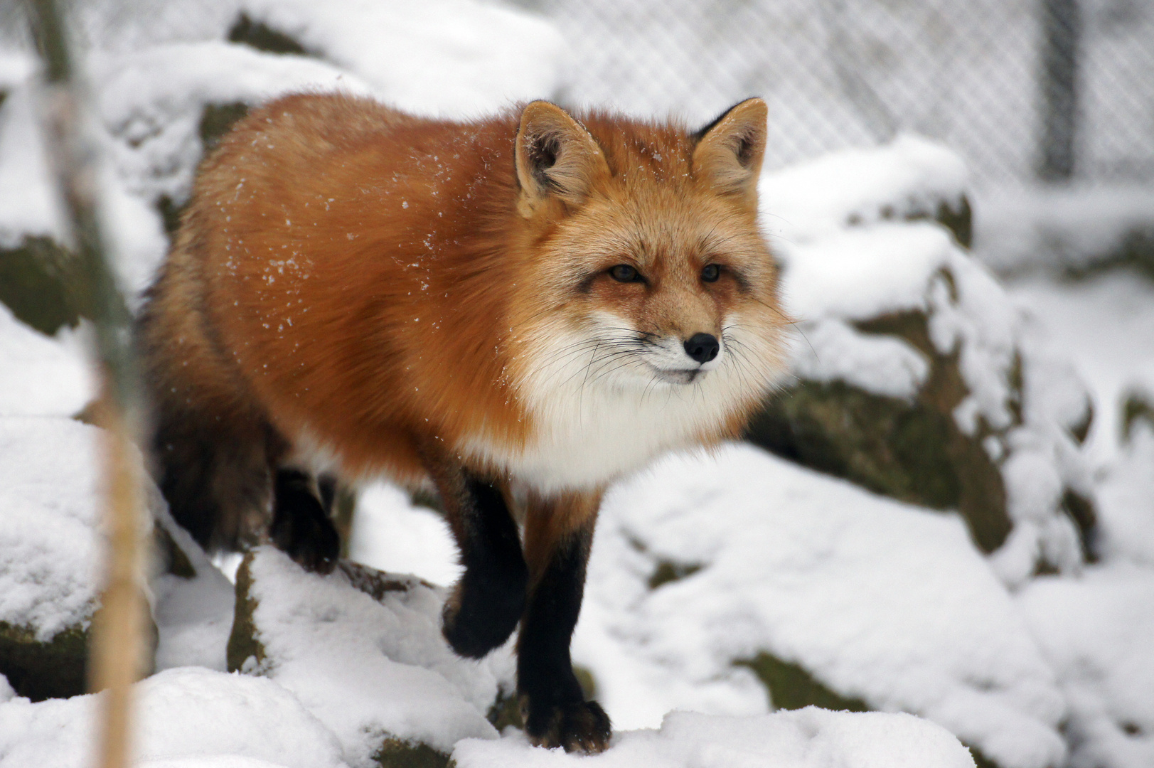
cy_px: 384
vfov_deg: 4.4
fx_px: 10091
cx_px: 577
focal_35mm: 315
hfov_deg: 6.5
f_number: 5.6
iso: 800
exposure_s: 1/400
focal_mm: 210
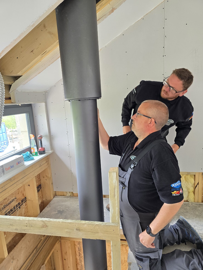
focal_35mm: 24
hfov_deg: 56.8
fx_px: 188
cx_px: 98
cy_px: 140
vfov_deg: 71.6
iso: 160
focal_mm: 6.3
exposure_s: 1/100
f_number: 1.7
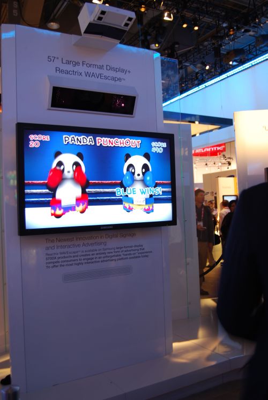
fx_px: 367
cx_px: 134
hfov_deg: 40.1
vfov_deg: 57.2
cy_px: 200
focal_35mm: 33
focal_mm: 22
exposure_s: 1/5
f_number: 3.8
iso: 100
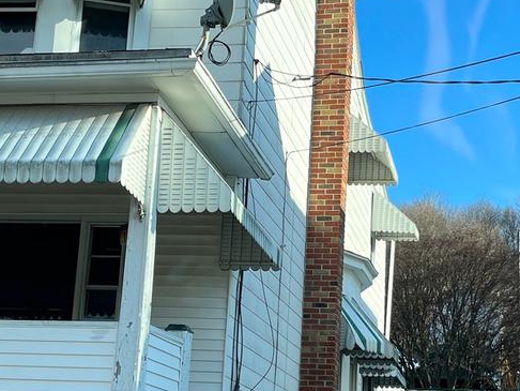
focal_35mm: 77
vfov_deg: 19.1
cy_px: 242
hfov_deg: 25.3
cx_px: 280
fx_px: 1157
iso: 50
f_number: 1.6
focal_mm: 5.1
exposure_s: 1/1086
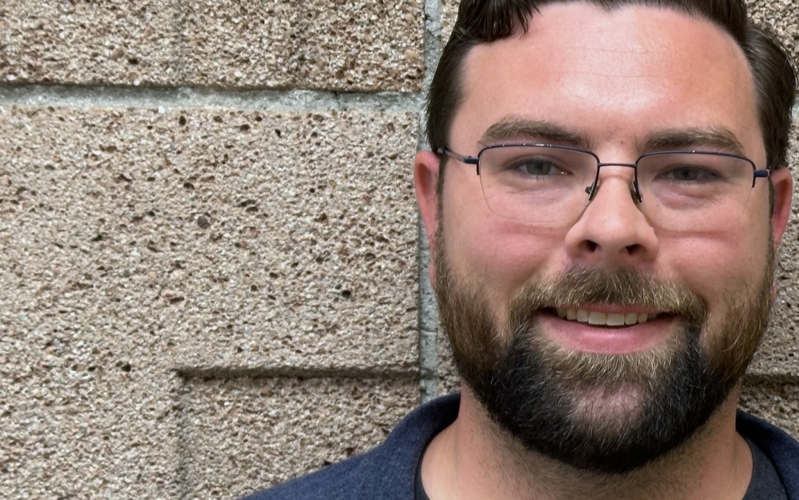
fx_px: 2091
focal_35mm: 96
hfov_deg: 21.4
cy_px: 392
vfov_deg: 13.6
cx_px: 625
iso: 160
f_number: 1.78
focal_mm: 6.86
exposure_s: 1/60
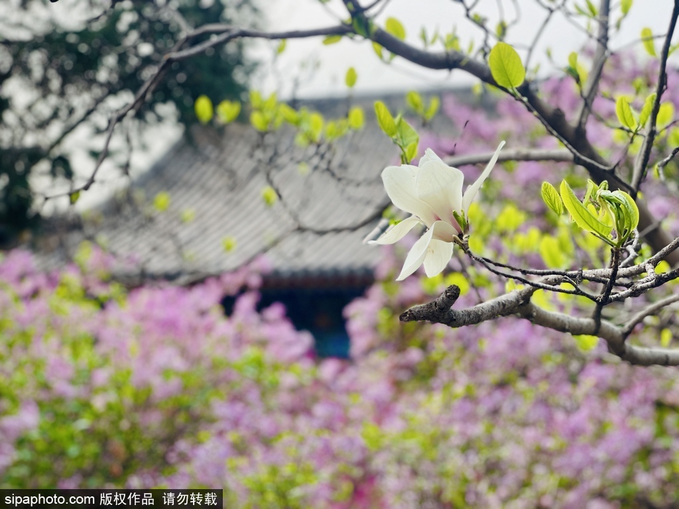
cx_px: 340
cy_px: 254
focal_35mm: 64
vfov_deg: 22.9
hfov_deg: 30.3
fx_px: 1255
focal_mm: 7.5
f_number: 2.2
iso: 32
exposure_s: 1/504
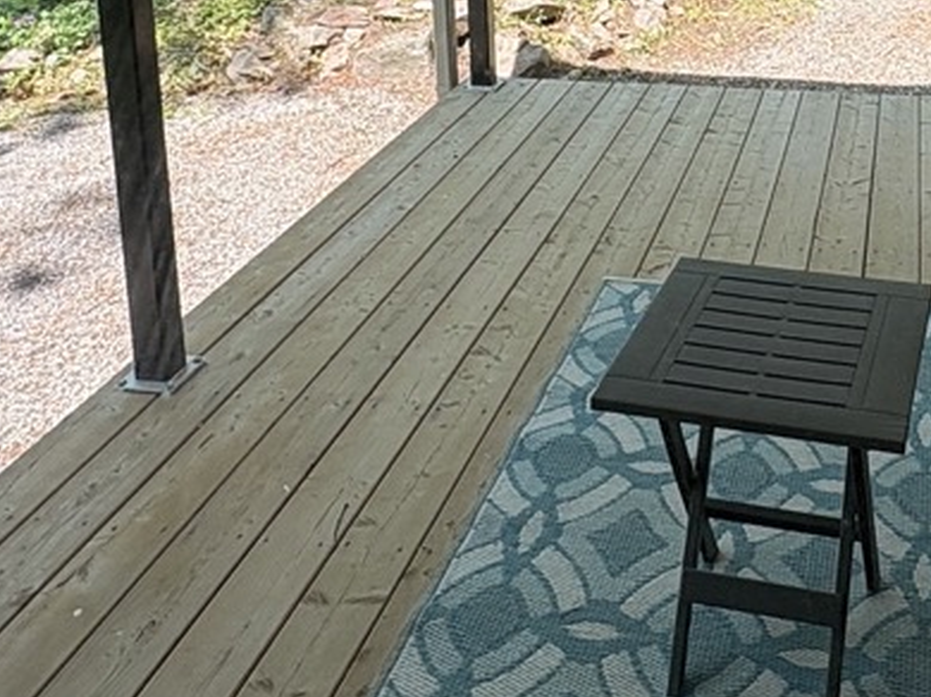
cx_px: 764
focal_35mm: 46
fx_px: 1236
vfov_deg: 28.2
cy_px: -98
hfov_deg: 39.4
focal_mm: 2.22
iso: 40
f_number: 2.2
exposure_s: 1/451
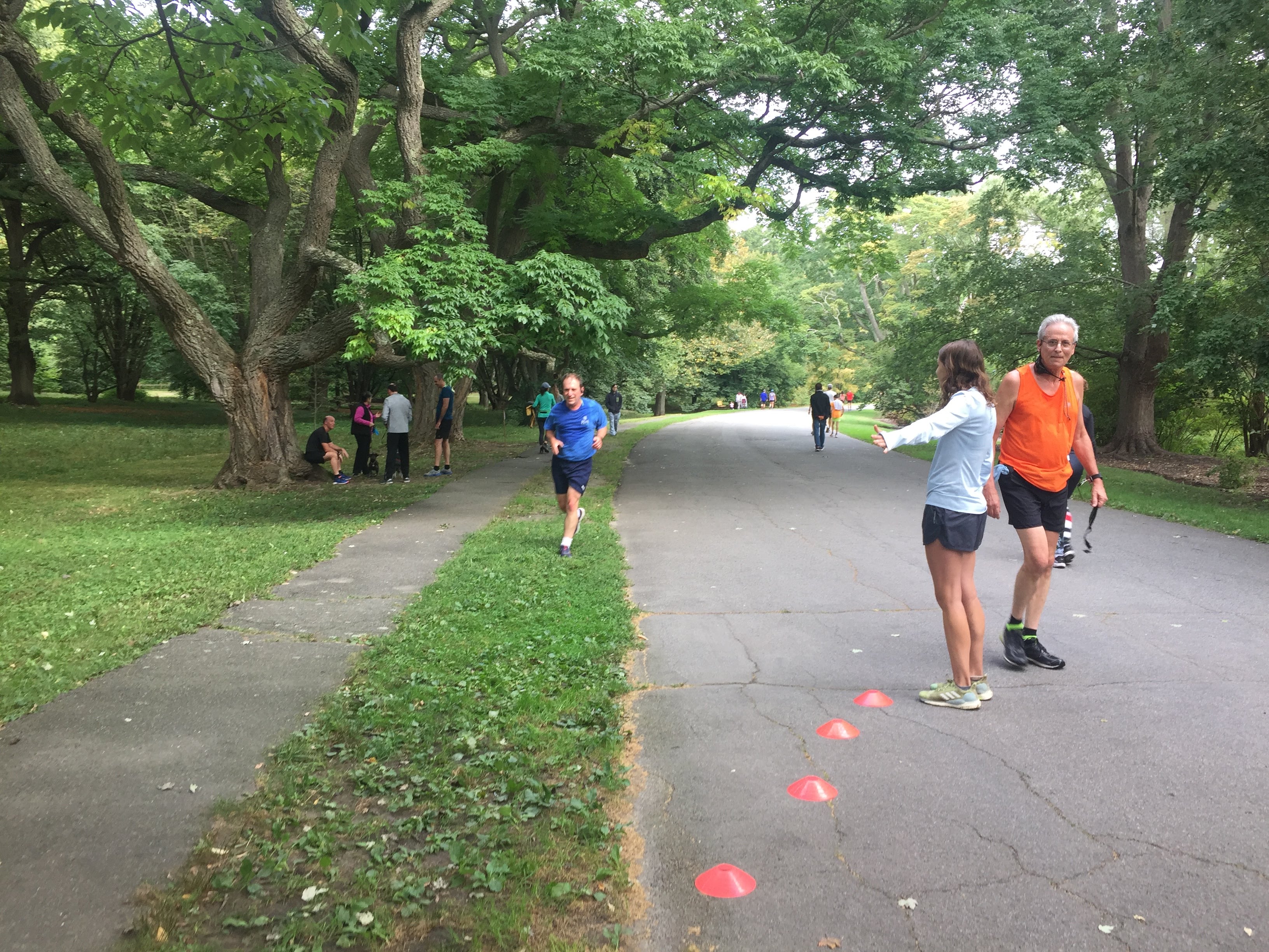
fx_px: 1063
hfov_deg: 61.7
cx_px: 634
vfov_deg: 48.2
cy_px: 476
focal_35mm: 29
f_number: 2.2
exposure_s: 1/120
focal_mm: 4.15
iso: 40
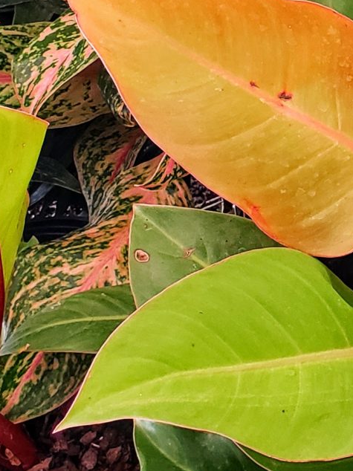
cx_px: 528
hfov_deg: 13.3
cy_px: 89
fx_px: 1429
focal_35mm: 105
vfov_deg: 18.5
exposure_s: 1/50
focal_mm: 4.3
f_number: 2.4
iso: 250
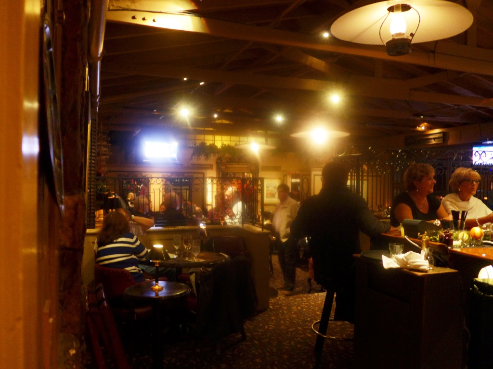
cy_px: 184
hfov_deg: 61.7
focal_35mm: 29
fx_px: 413
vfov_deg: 48.2
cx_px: 246
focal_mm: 6
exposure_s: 1/8
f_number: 2
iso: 400
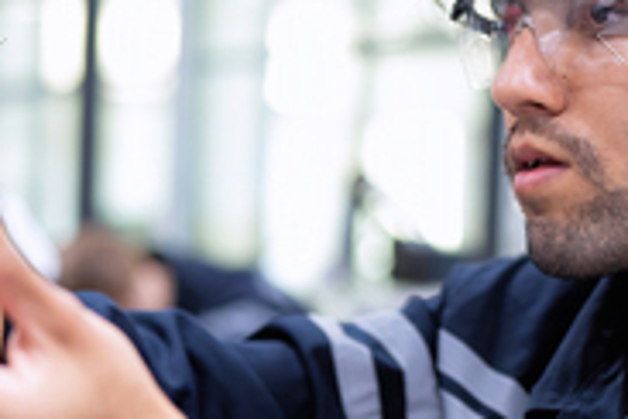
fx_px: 1971
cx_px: 285
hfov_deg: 18.1
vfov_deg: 12.0
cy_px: 414
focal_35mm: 113
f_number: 1.4
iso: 1000
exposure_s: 1/500
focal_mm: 35
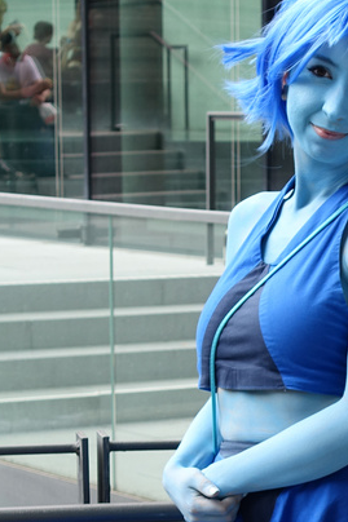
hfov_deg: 8.4
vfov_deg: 12.4
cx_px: 376
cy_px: 579
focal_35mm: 163
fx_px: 2365
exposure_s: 1/100
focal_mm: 22.38
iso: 125
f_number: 4
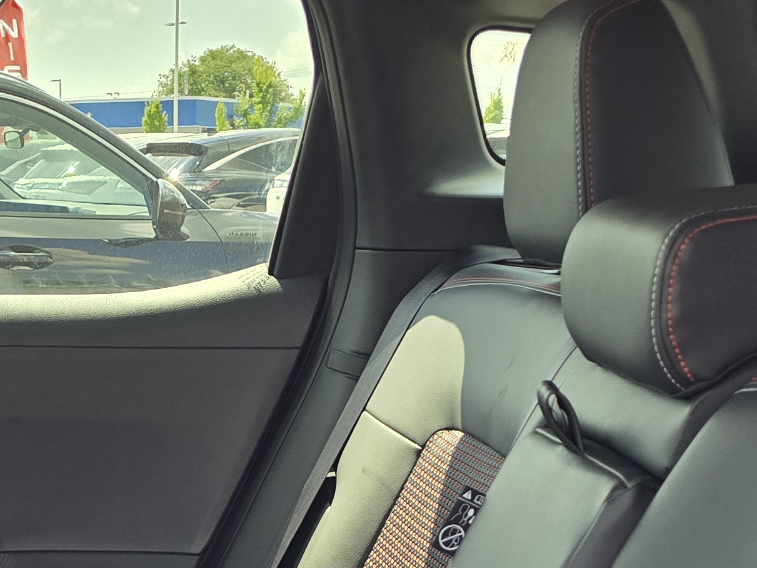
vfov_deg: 17.4
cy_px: 858
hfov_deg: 25.2
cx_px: 138
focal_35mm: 76
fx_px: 1662
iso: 40
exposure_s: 1/180
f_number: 1.7
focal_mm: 6.3
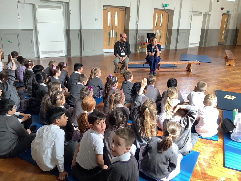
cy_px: 90
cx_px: 120
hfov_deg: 58.4
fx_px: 216
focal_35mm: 31
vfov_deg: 45.4
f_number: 2.4
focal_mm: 3.3
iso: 80
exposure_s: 1/50
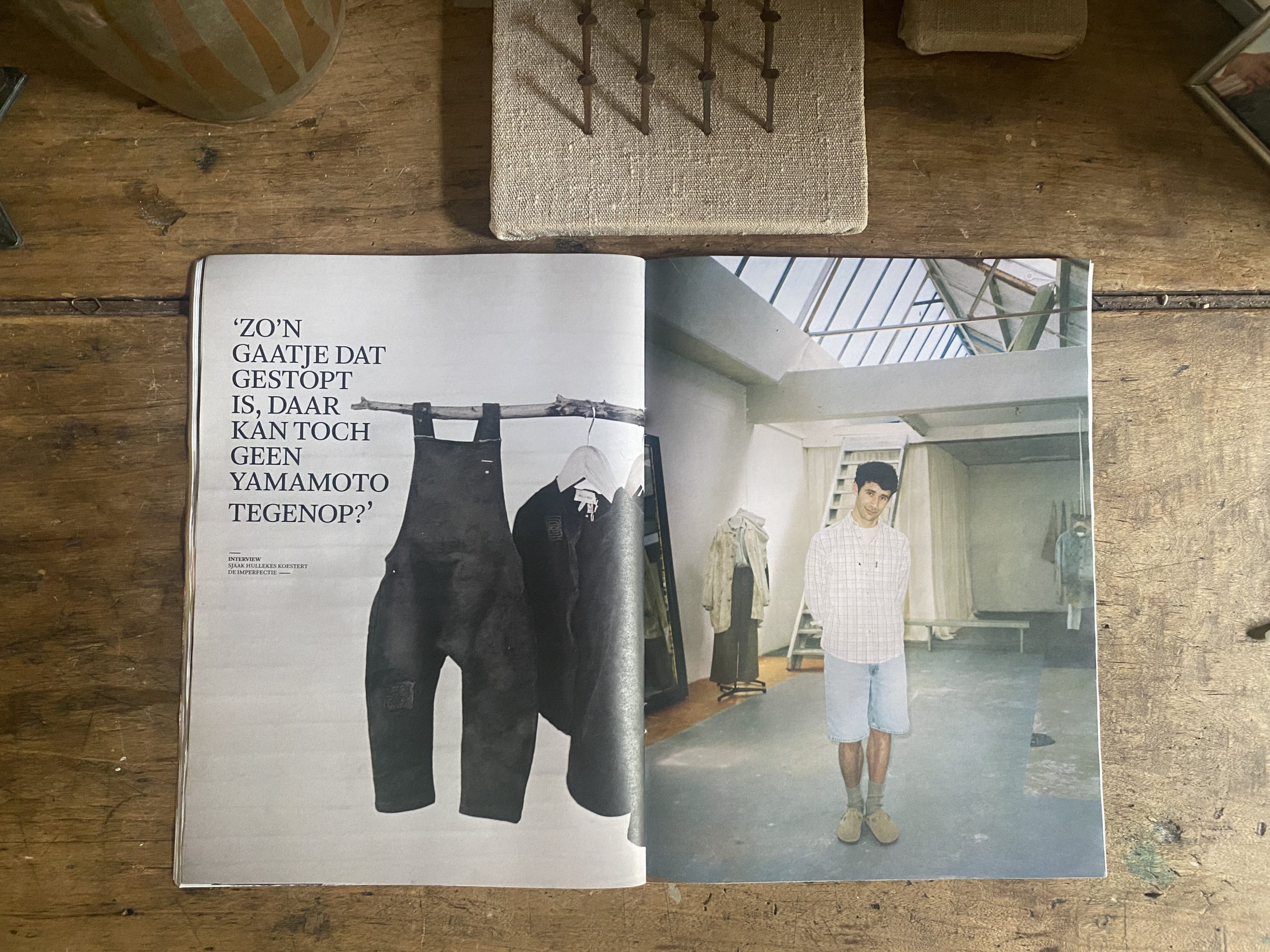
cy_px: 476
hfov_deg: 67.3
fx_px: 954
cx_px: 635
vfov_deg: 53.1
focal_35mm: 26
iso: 500
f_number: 1.8
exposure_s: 1/60
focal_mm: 4.25
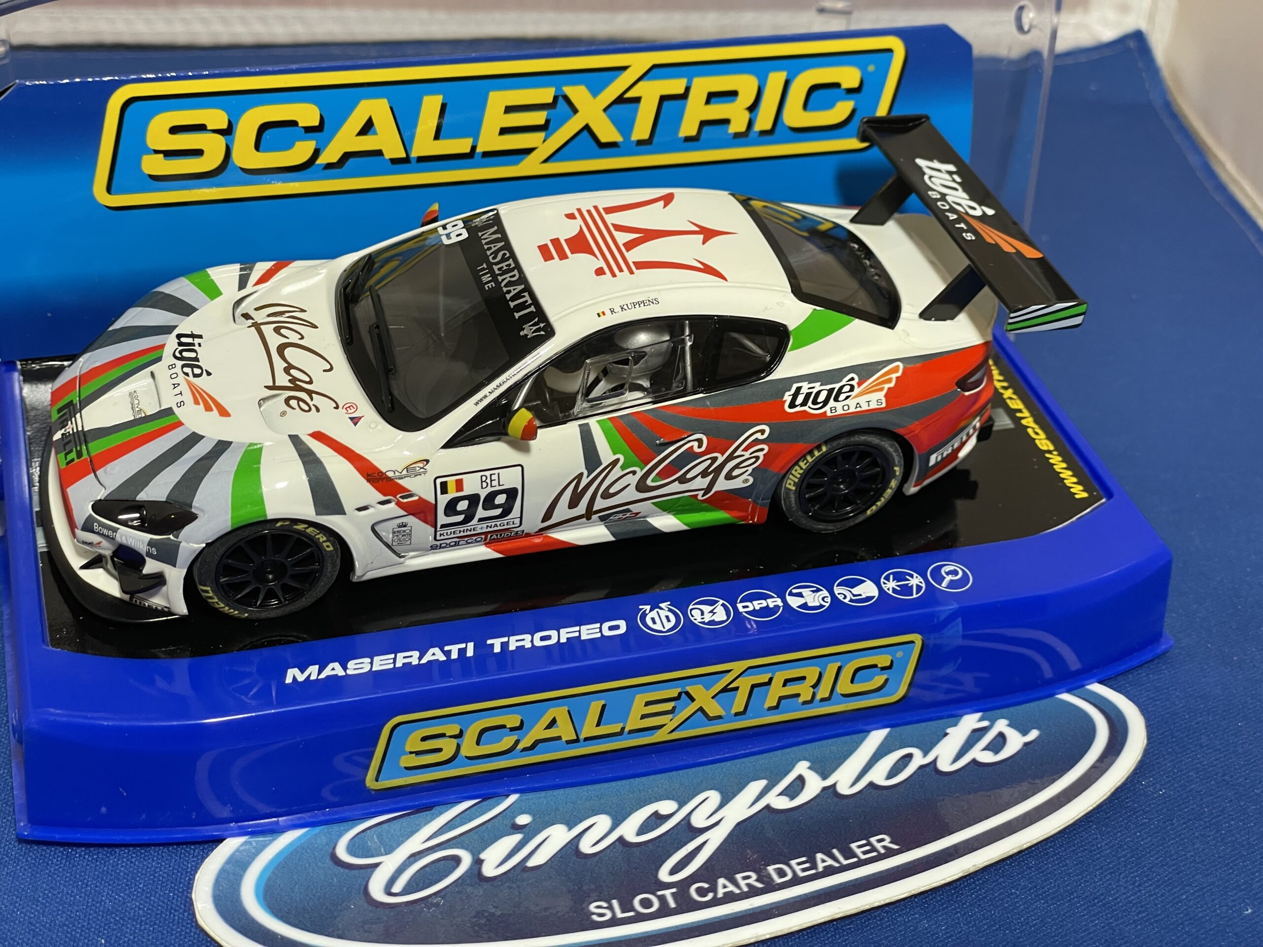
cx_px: 632
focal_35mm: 52
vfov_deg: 28.0
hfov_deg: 36.8
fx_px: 1897
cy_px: 474
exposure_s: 1/60
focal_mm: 6
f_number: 2
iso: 125
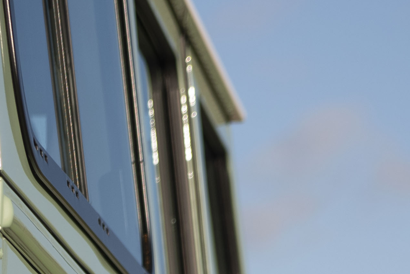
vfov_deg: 3.5
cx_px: -159
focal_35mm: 393
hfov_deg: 5.2
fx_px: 4478
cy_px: 543
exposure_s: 1/400
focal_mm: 68
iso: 125
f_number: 3.5
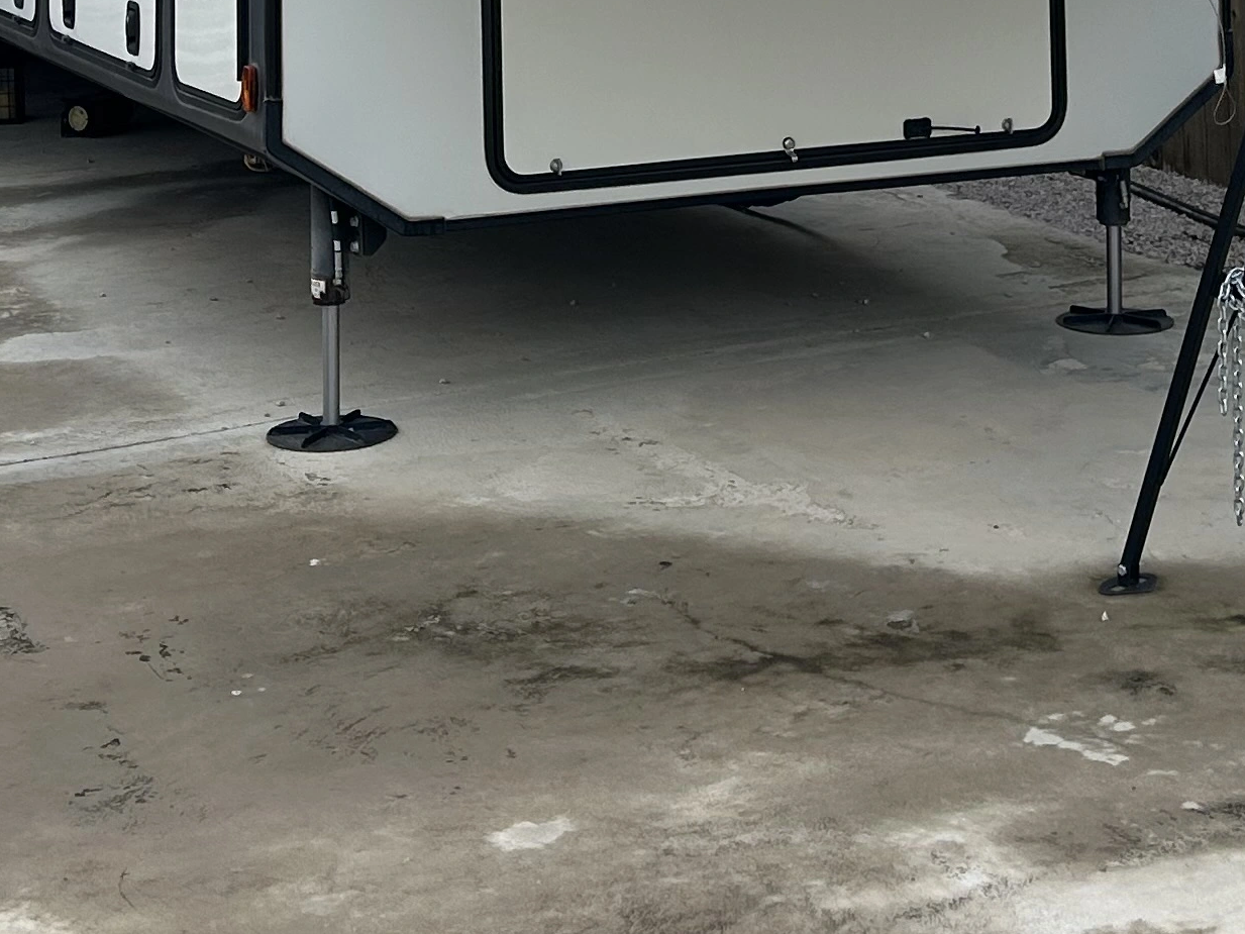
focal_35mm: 85
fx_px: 3057
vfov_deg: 16.4
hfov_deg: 23.0
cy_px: -274
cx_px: 580
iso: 50
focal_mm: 5.7
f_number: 1.5
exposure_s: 1/1972
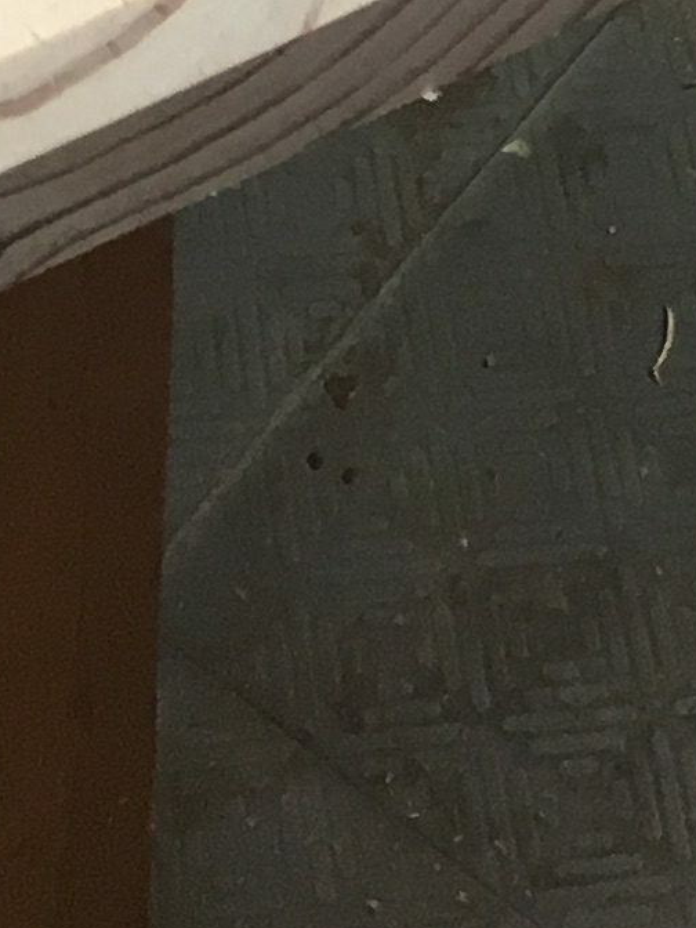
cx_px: 395
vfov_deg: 9.5
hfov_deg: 8.5
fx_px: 4665
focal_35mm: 174
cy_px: -1638
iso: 50
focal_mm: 4.15
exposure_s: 1/30
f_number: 2.2
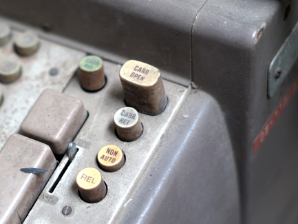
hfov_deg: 17.5
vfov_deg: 13.3
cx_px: 48
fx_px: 956
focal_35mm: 111
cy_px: 91
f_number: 2
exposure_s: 1/100
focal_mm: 50
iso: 200
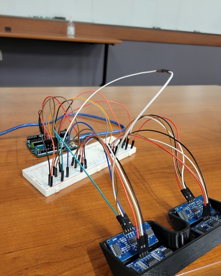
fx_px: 229
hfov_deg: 51.6
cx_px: 110
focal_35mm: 28
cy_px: 147
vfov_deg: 62.1
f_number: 1.8
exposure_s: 1/40
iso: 250
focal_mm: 5.4
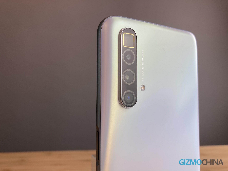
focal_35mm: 28
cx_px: 114
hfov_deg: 63.4
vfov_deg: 49.7
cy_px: 86
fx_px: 184
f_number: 1.8
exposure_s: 1/100
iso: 50
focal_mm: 3.99
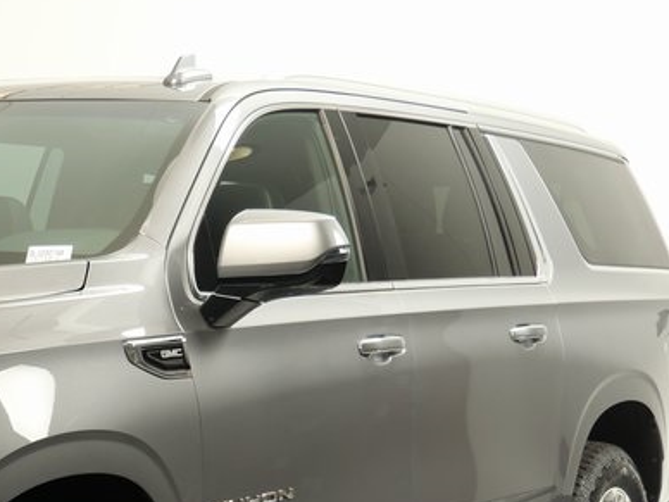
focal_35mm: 116
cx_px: -19
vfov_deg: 12.6
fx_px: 2242
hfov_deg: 16.6
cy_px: 526
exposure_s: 1/200
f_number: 4.2
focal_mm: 22
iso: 250
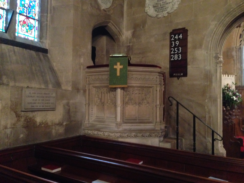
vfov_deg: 42.9
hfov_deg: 55.4
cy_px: 92
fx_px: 233
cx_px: 122
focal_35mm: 33
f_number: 2.4
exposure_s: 1/15
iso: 800
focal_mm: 4.12
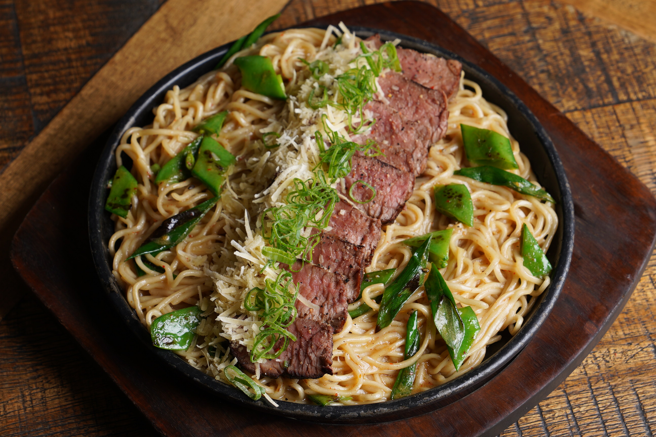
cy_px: 218
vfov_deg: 13.0
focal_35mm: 105
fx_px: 1913
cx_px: 328
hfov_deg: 19.5
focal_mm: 70
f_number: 8
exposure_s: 1/125
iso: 100
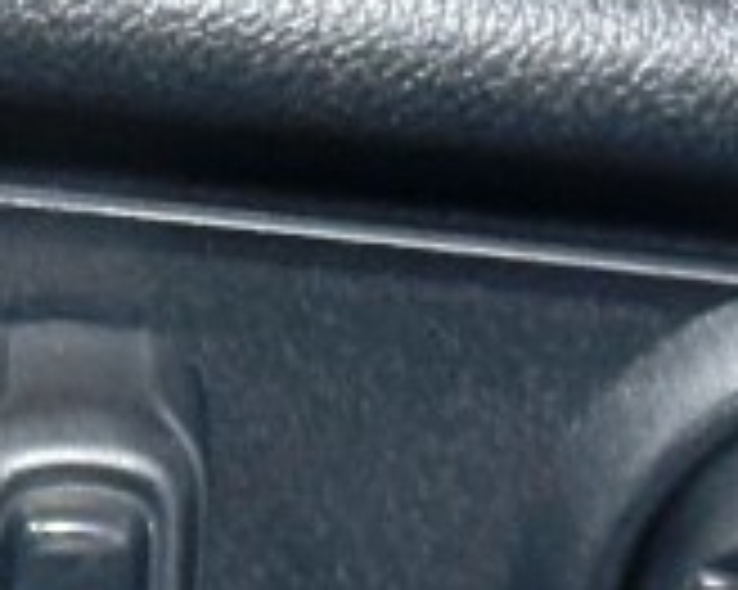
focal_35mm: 293
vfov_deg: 5.3
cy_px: 522
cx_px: -261
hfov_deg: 6.5
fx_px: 6396
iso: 400
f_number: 1.78
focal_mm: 6.86
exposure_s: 1/40
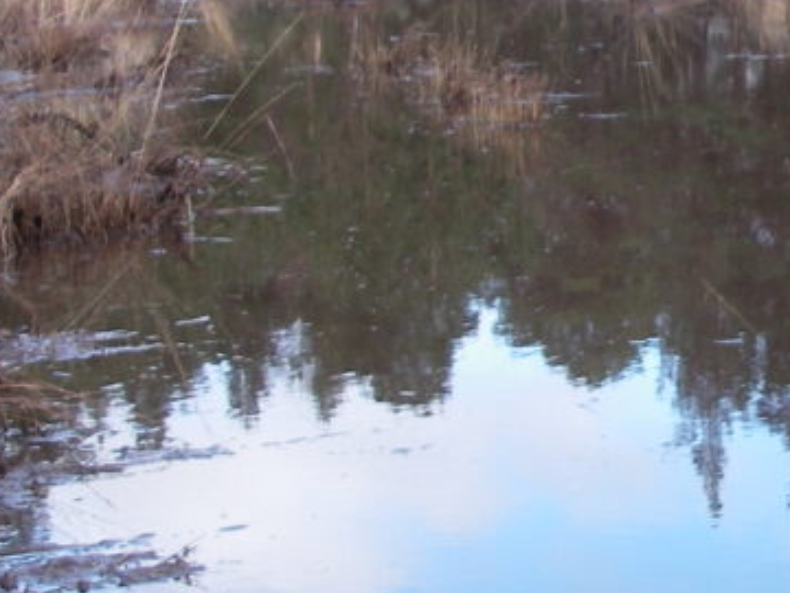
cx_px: 917
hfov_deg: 17.5
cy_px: 156
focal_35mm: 108
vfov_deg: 13.7
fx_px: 2465
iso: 64
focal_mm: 6.3
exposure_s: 1/100
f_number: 3.3
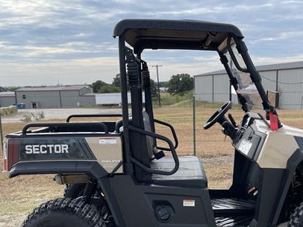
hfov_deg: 45.6
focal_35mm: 41
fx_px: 359
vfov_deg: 34.6
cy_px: 161
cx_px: 181
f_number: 1.6
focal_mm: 5.1
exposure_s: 1/2336
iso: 32
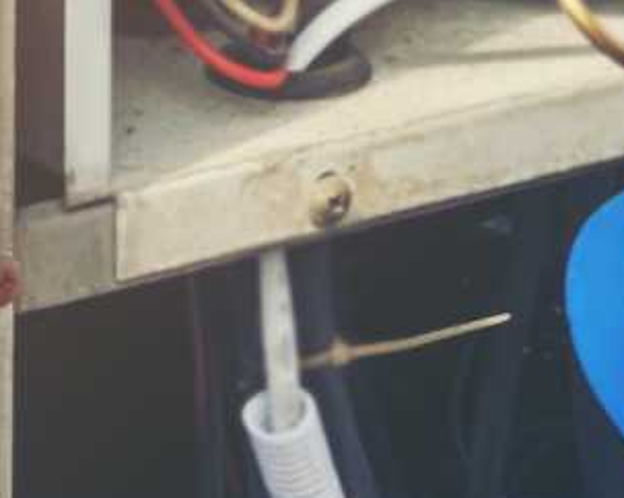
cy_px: 85
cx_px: 589
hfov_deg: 6.0
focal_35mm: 324
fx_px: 5980
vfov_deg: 4.8
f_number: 10
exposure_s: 1/400
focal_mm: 34.3
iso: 200
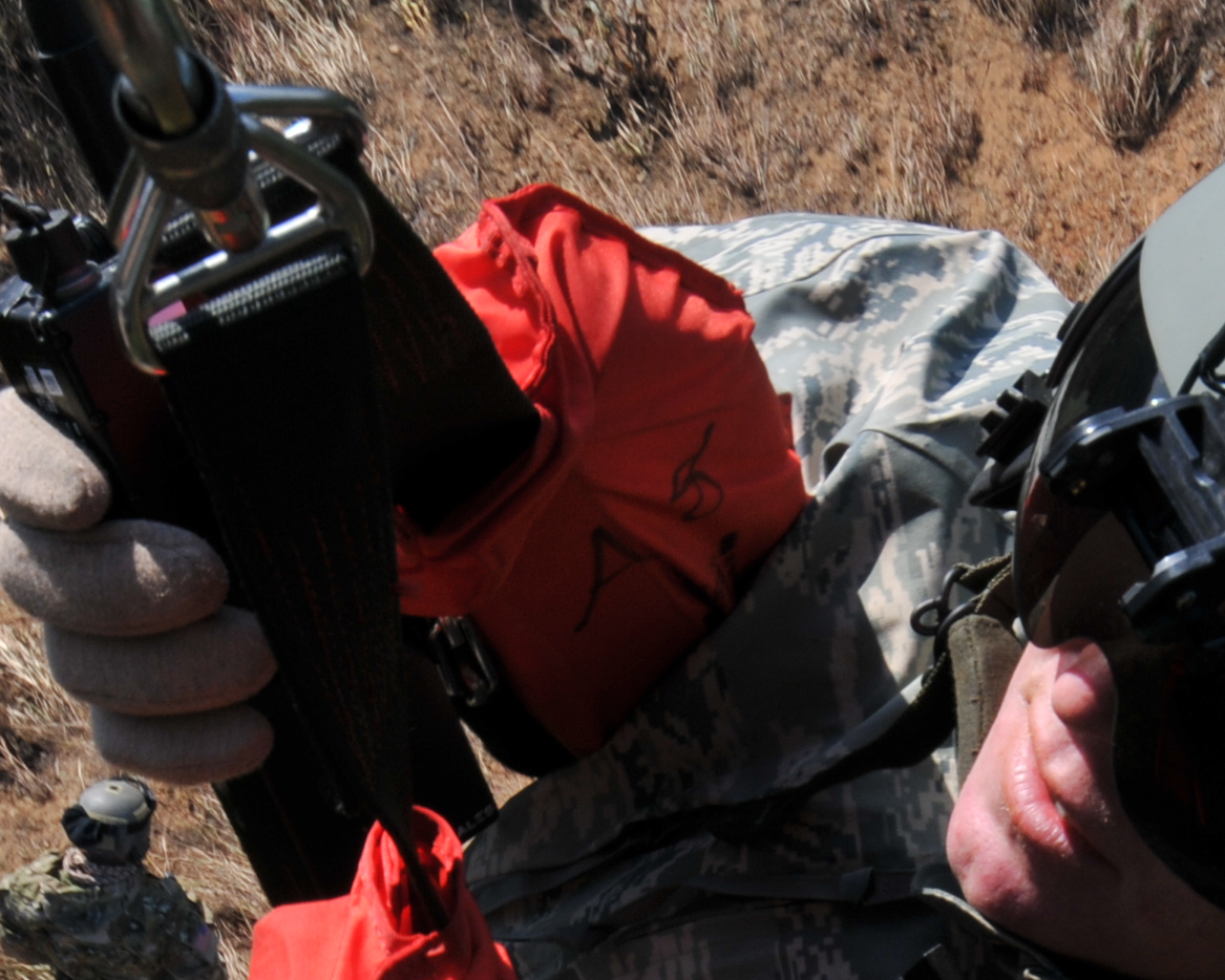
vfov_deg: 16.1
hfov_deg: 20.5
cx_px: 863
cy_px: 1041
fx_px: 3372
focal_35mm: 93
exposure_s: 1/200
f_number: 14
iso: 200
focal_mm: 24
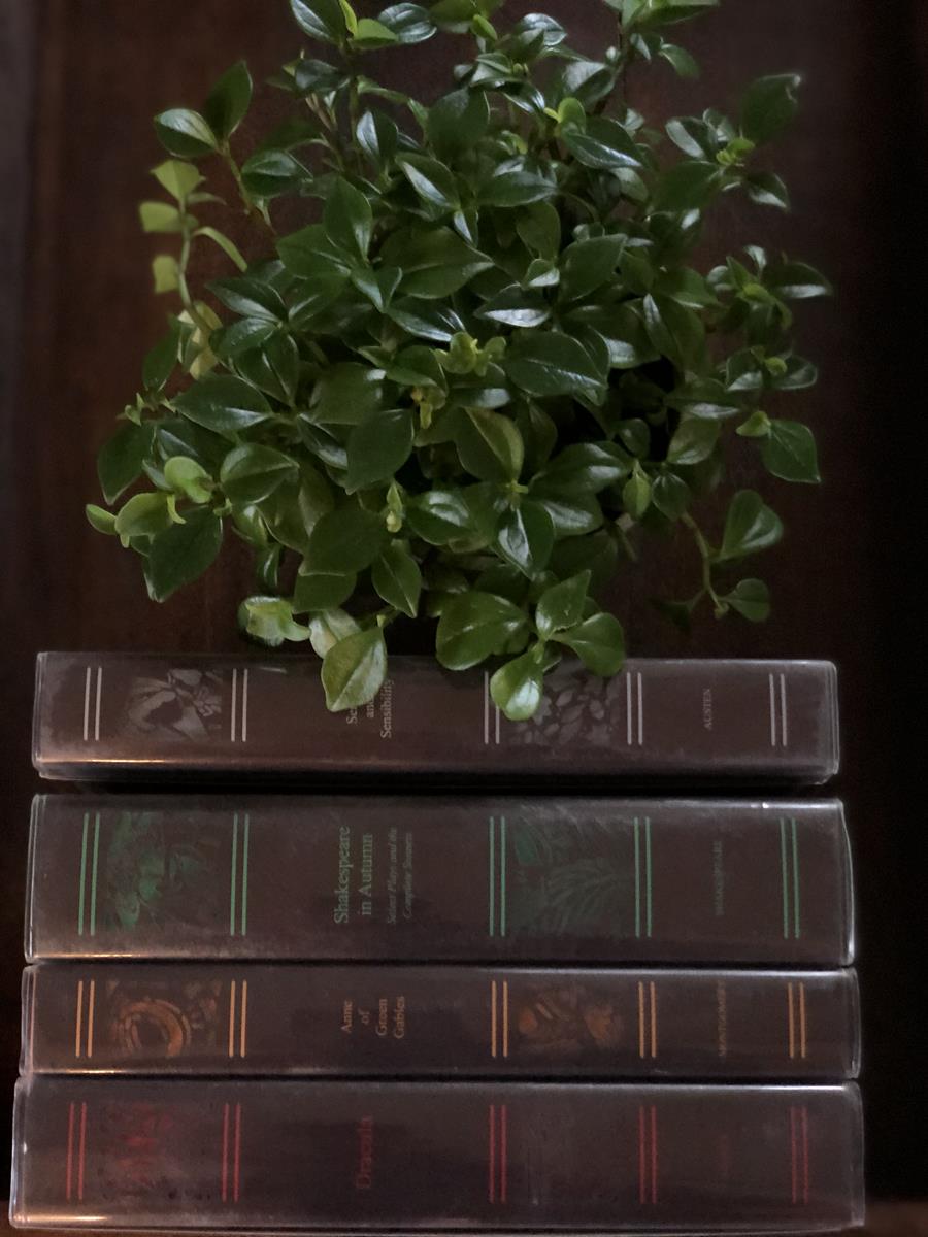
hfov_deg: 28.0
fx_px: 1859
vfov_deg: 36.8
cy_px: 618
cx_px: 464
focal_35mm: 52
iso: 250
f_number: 2.4
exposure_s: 1/8
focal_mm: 6
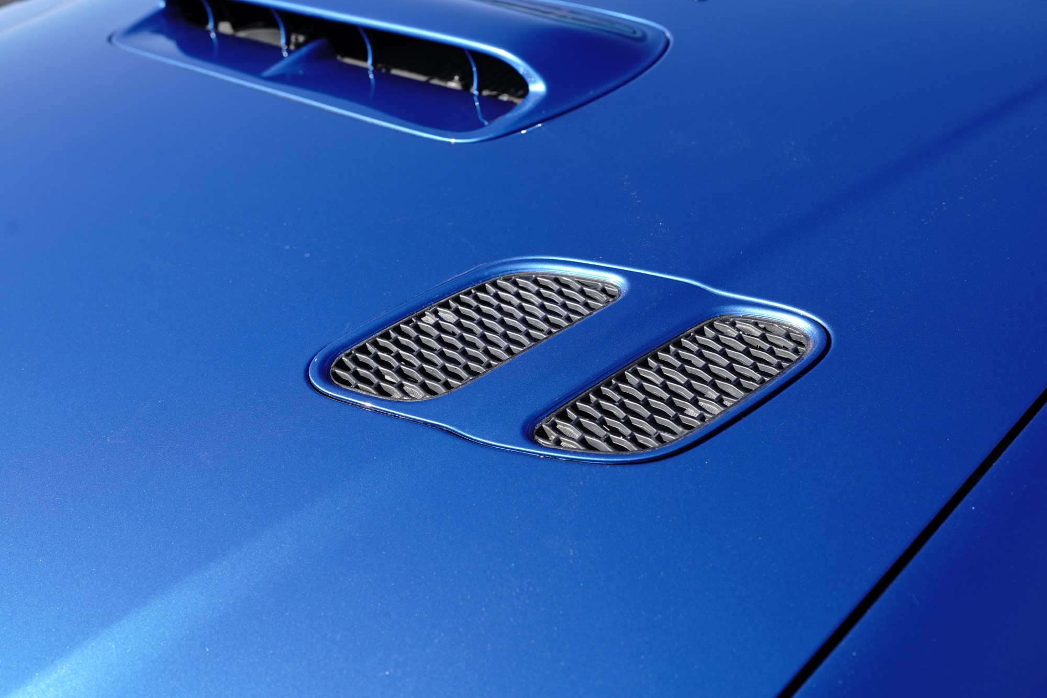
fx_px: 1018
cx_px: 524
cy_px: 349
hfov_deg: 54.4
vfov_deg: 37.8
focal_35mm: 35
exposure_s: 1/1000
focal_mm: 35
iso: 400
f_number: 5.6
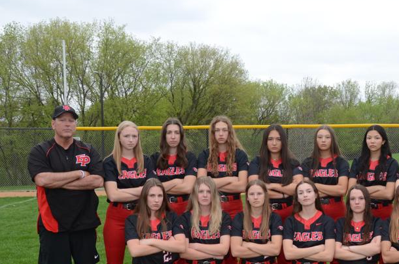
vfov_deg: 25.3
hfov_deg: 36.7
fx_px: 584
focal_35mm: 53
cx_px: 303
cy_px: 180
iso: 640
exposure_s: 1/160
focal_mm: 21
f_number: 9
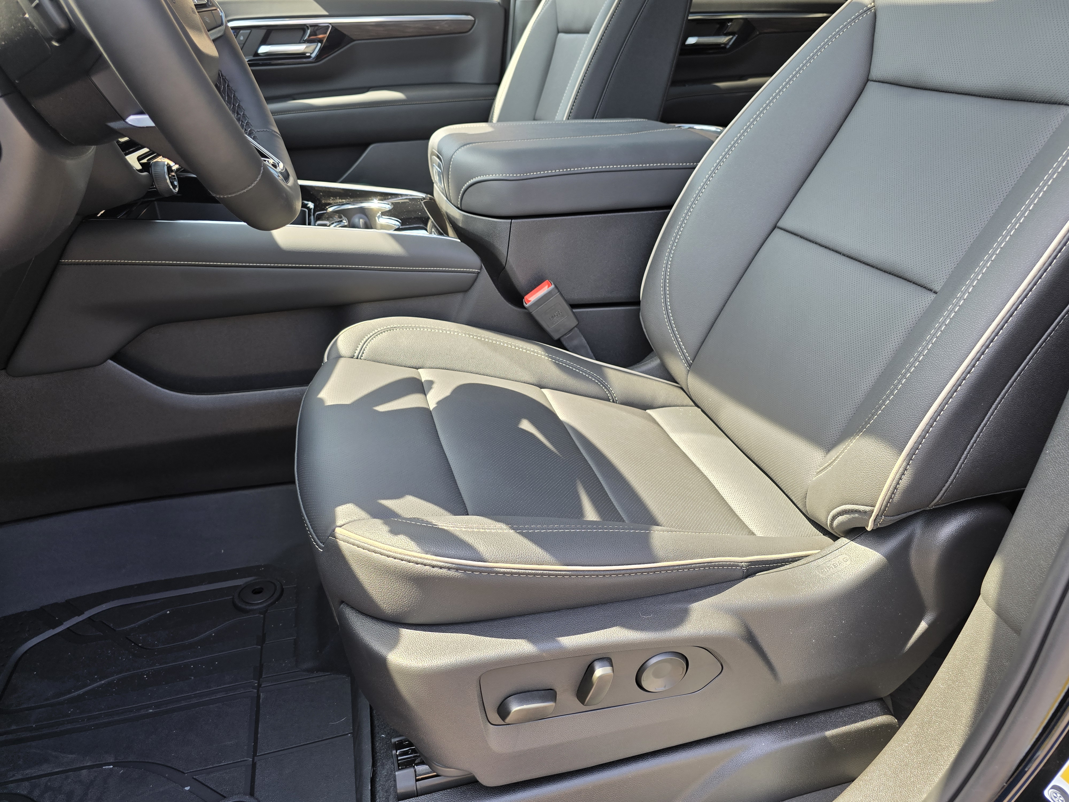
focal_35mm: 23
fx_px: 710
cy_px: 401
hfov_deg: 73.9
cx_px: 534
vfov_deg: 58.9
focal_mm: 6.3
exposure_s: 1/180
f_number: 1.7
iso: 50
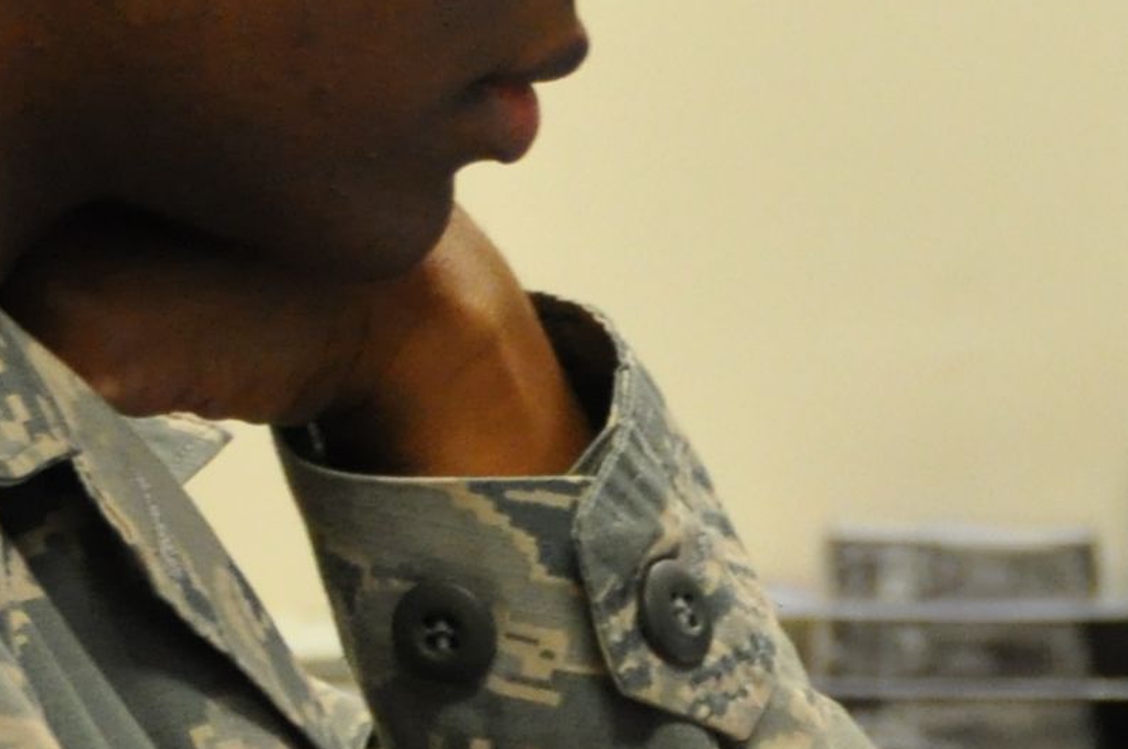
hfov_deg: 6.3
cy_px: 374
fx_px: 10106
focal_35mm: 323
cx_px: 1756
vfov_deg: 4.2
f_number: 4.5
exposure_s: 1/40
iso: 1000
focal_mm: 40
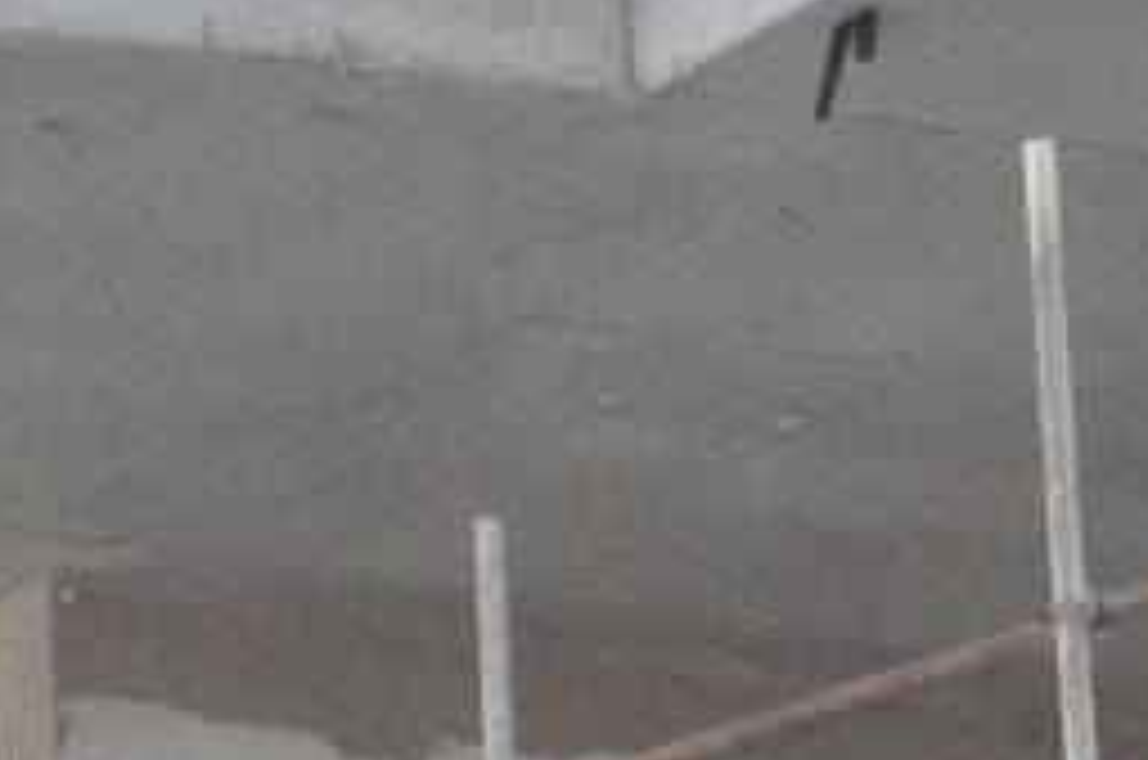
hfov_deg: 2.5
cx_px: -1173
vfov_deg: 1.7
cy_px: -1401
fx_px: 25845
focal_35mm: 812
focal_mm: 92
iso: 3200
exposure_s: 1/800
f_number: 14
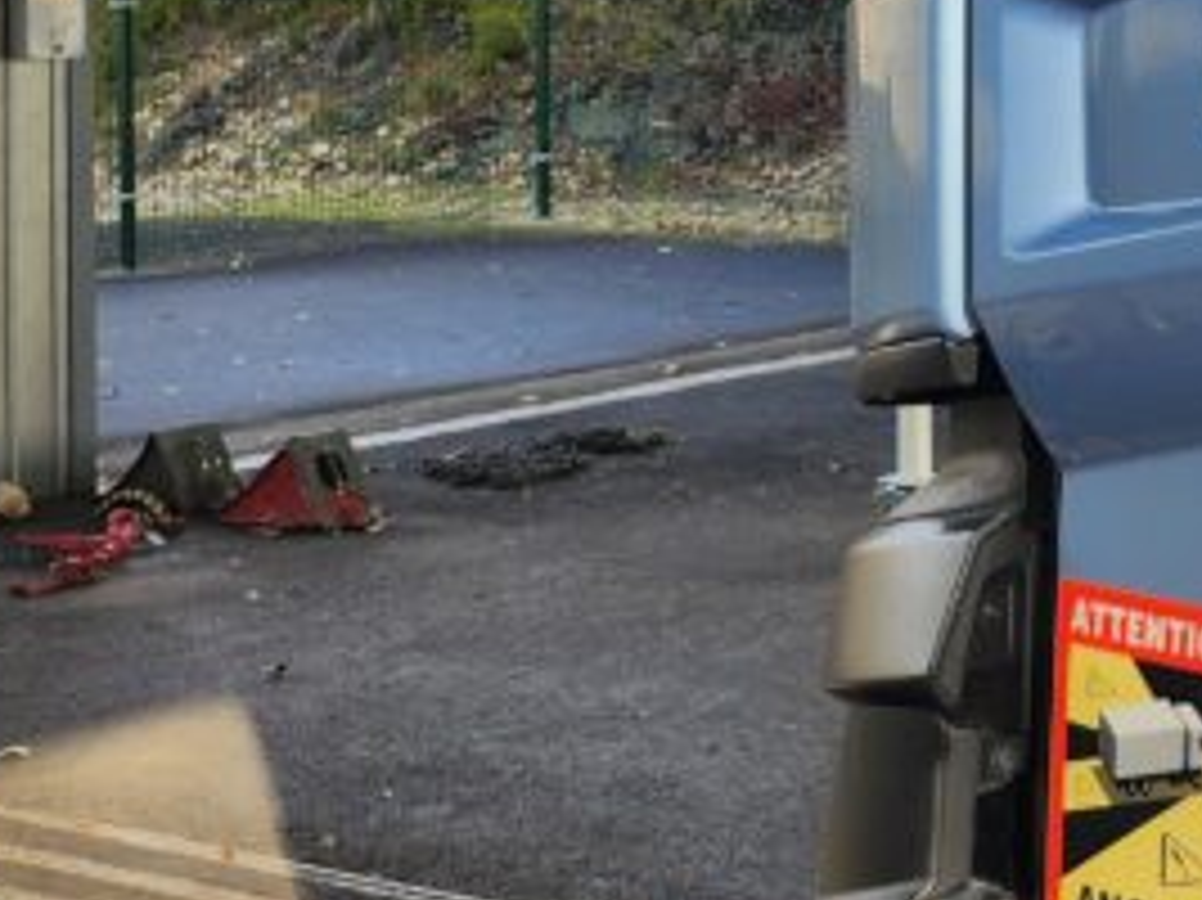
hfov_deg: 19.5
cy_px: -140
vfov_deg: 15.5
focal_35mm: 92
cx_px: 1589
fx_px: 3193
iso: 50
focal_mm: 5
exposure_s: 1/1047
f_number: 1.8
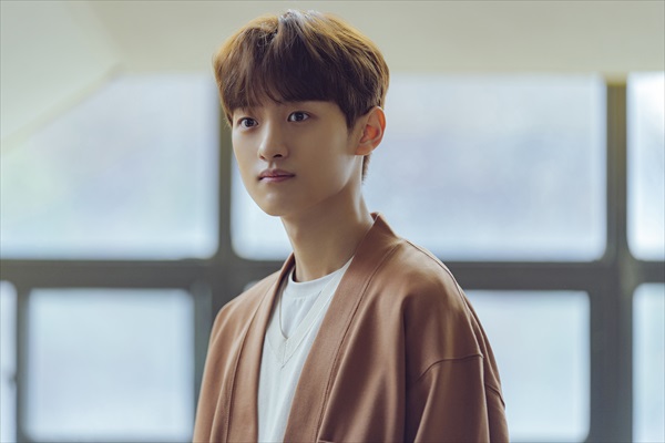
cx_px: 332
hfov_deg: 13.6
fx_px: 2789
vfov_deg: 9.1
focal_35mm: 151
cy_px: 222
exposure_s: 1/160
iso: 800
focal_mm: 151
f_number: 2.8
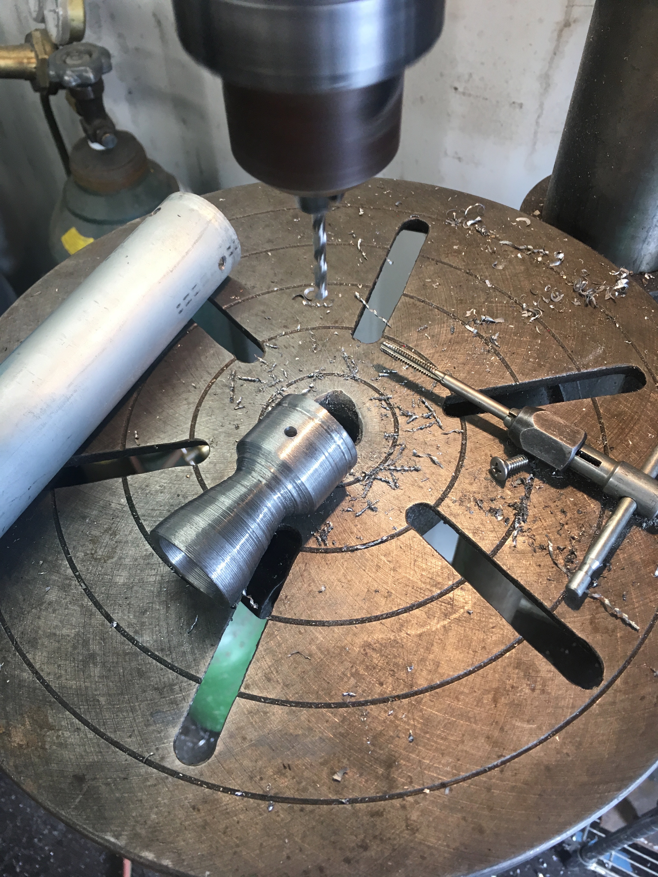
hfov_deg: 48.2
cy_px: 438
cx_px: 329
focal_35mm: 29
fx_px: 735
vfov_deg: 61.7
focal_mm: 4.15
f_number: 2.2
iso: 40
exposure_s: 1/30
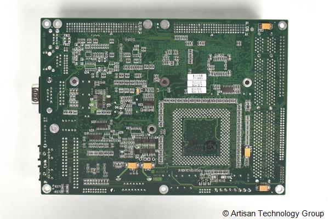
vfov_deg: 47.9
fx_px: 247
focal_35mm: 27
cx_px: 164
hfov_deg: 67.4
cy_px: 110
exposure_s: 1/200
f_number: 10
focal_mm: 18
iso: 100
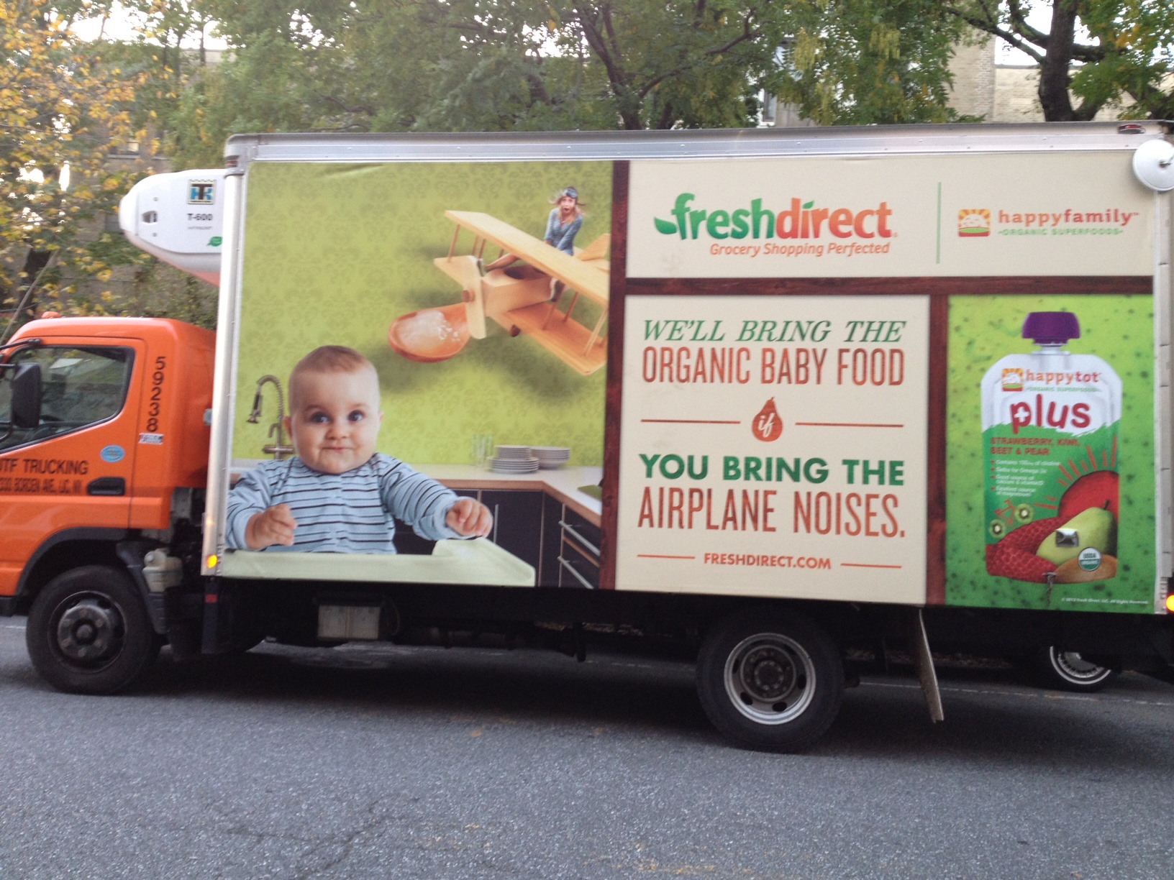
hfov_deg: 52.6
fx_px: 1187
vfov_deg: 40.7
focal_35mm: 35
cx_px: 587
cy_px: 440
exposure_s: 1/20
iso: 100
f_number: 2.4
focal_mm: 4.28
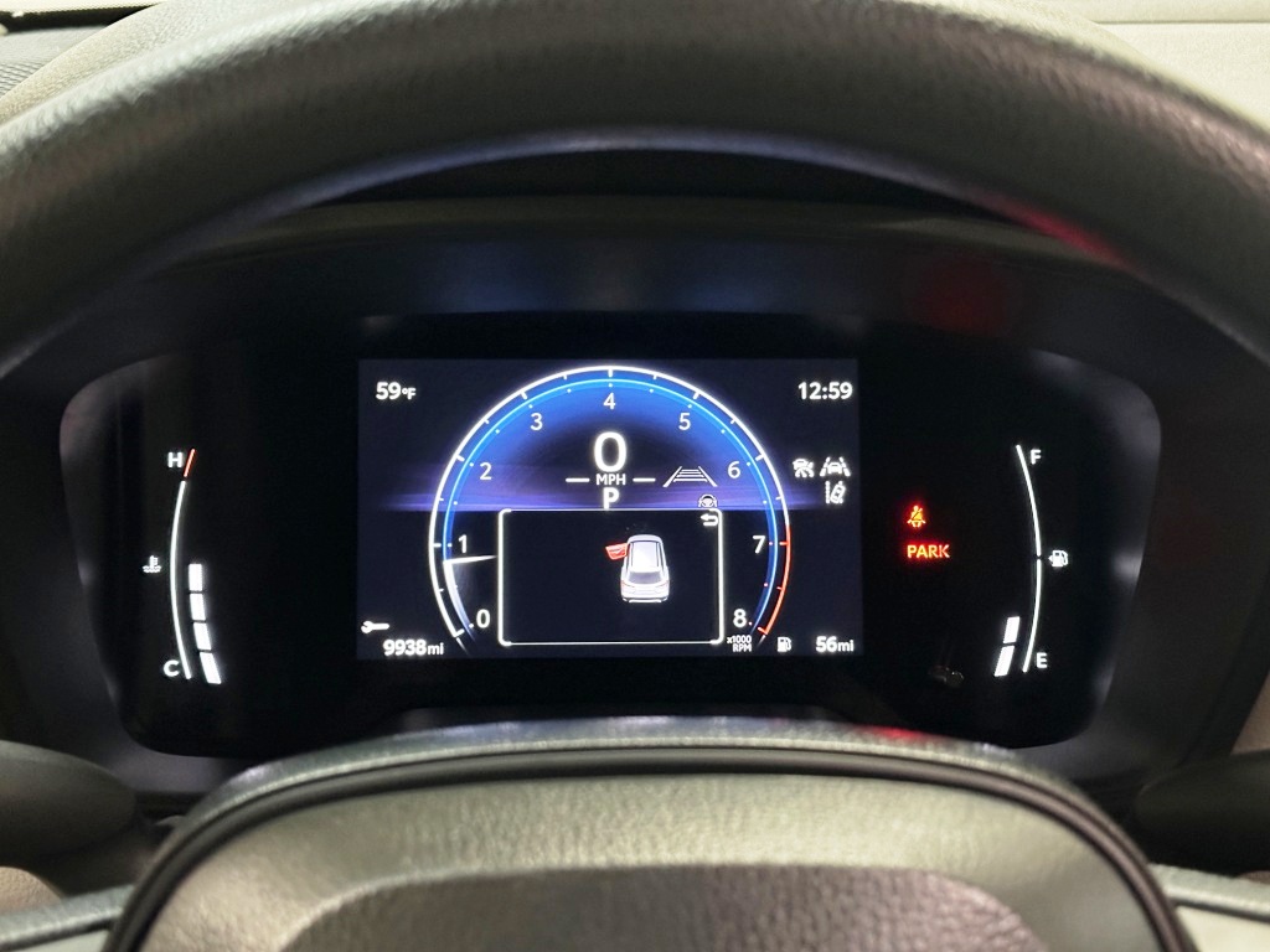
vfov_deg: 30.3
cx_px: 635
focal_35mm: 48
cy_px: 476
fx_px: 1761
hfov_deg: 39.7
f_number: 1.78
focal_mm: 6.86
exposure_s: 1/24
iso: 640
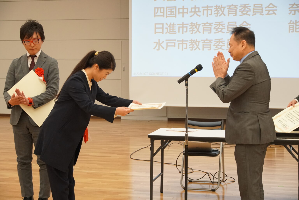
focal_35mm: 64
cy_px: 100
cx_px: 150
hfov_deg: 31.2
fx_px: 536
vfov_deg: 21.1
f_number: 5
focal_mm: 43
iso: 2000
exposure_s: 1/160
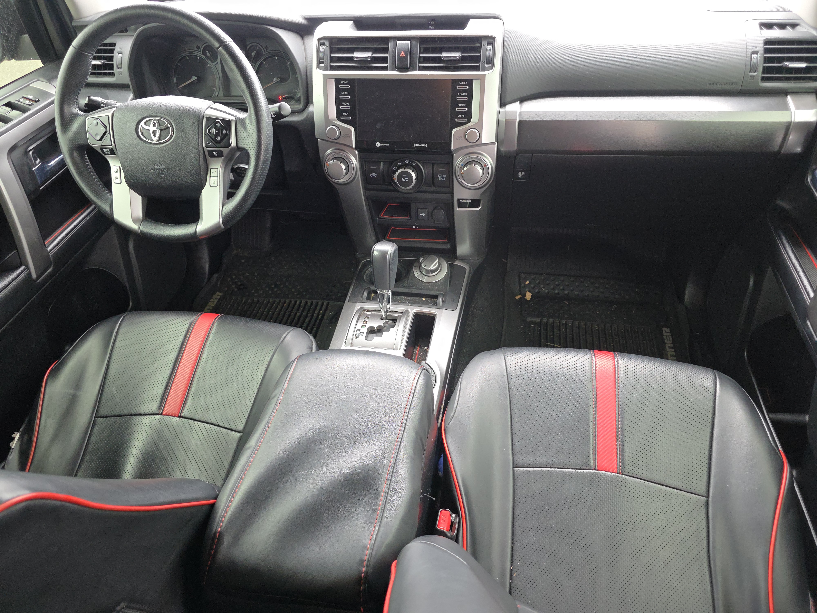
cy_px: 306
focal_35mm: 23
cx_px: 408
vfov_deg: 58.9
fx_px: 543
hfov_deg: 73.9
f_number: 1.7
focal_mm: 6.3
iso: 320
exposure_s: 1/120
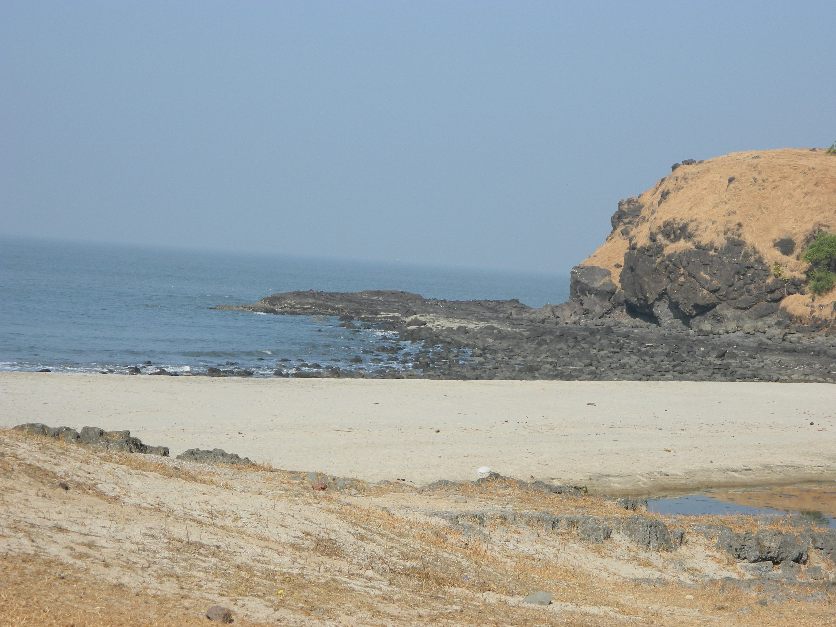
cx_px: 418
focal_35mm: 103
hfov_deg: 19.1
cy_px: 314
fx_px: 2488
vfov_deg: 14.4
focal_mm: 18.6
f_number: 4.5
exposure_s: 1/640
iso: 80
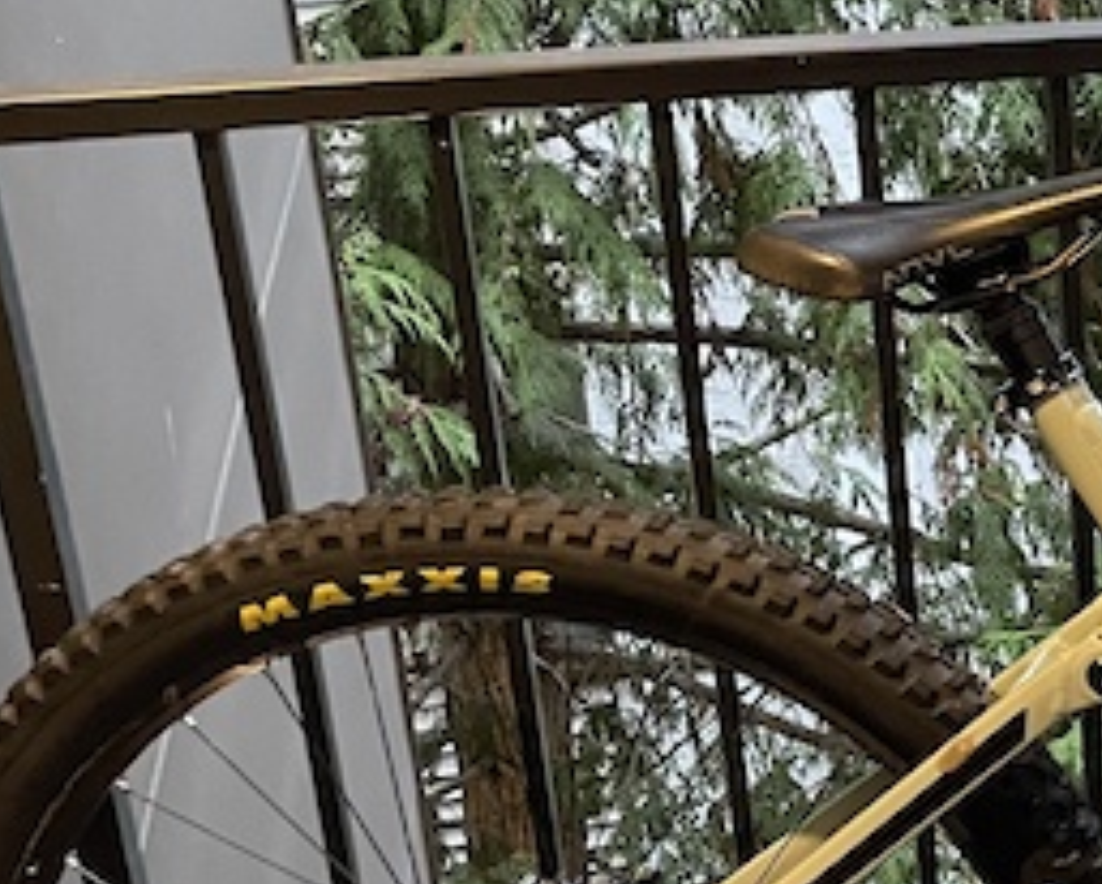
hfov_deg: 20.8
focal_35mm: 79
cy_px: 451
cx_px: 1621
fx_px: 2579
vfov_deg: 19.4
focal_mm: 4.2
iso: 500
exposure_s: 1/30
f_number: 1.6
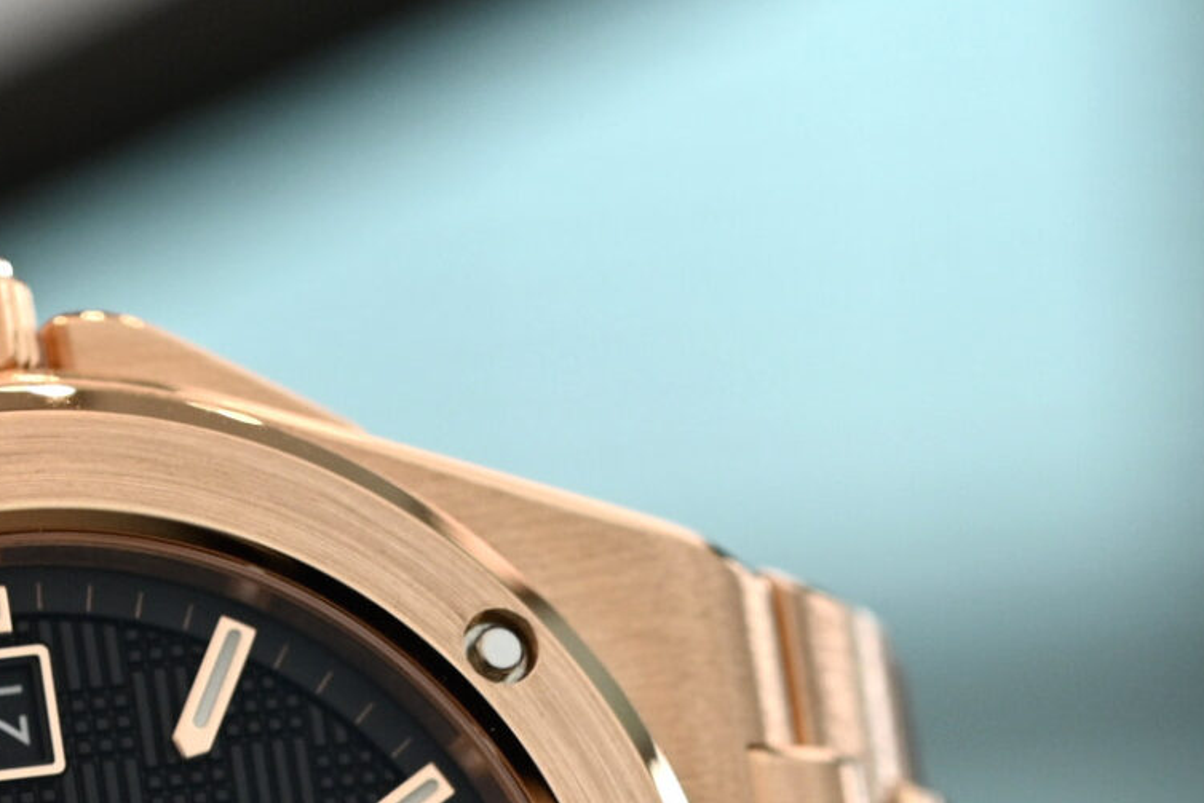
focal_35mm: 163
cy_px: 1075
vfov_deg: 8.3
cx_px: 78
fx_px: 5452
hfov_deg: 12.5
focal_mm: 60
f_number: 6.3
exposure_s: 1/80
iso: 400
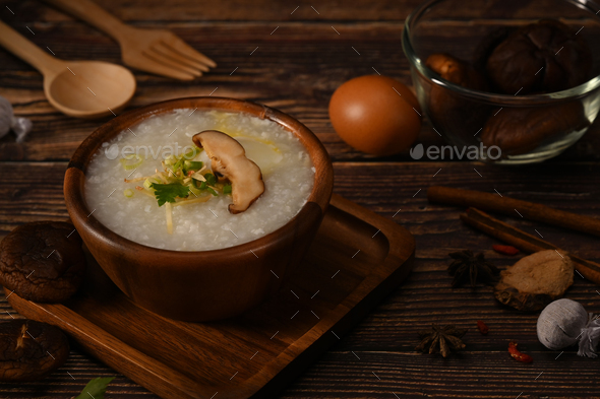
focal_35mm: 85
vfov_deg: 16.1
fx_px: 1416
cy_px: 200
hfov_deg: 23.9
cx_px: 300
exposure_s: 1/250
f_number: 8
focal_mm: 85
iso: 250
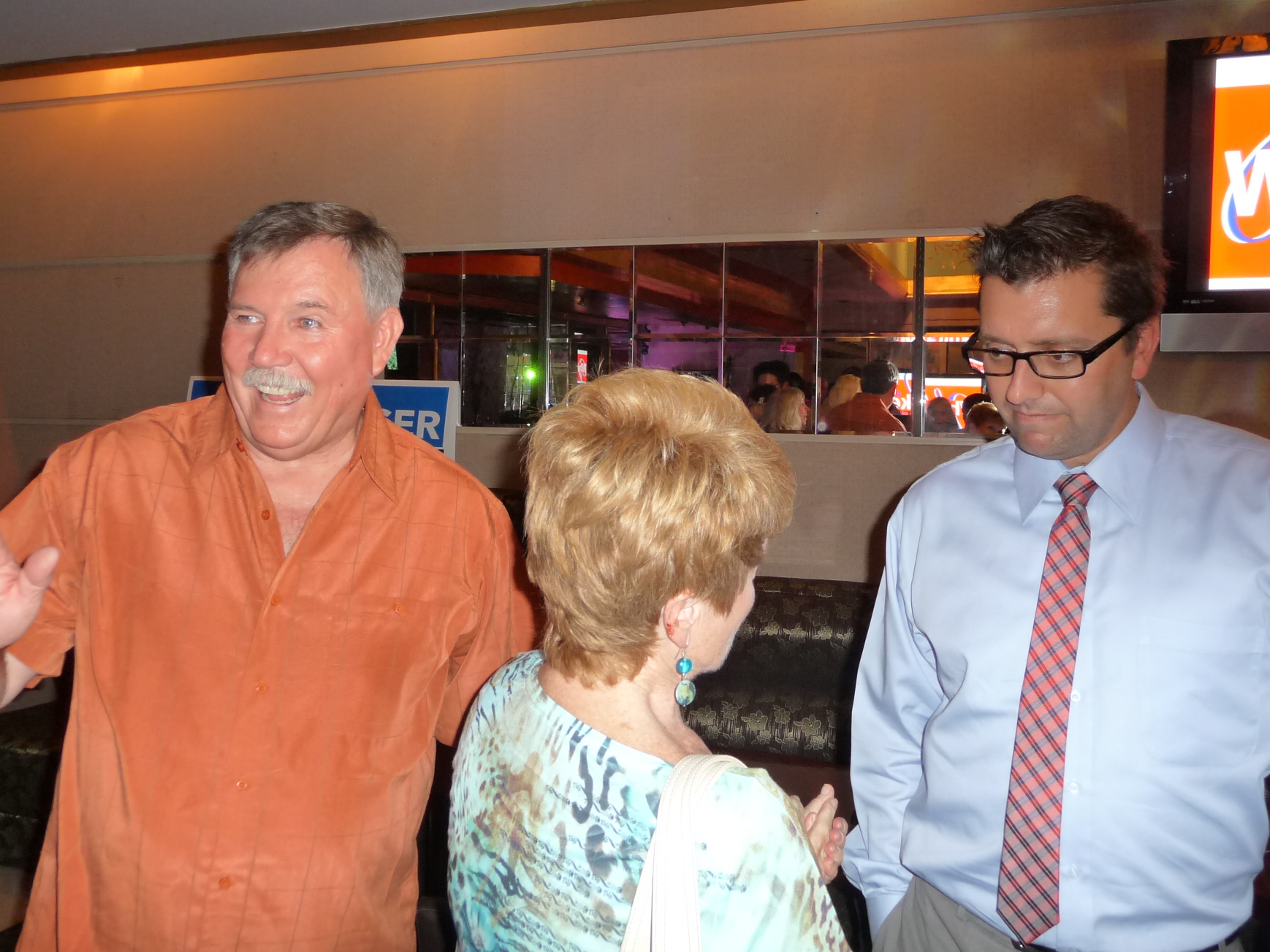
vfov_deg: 42.9
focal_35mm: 33
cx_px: 600
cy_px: 418
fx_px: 1211
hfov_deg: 55.3
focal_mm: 4.7
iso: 250
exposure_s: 1/30
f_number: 3.3
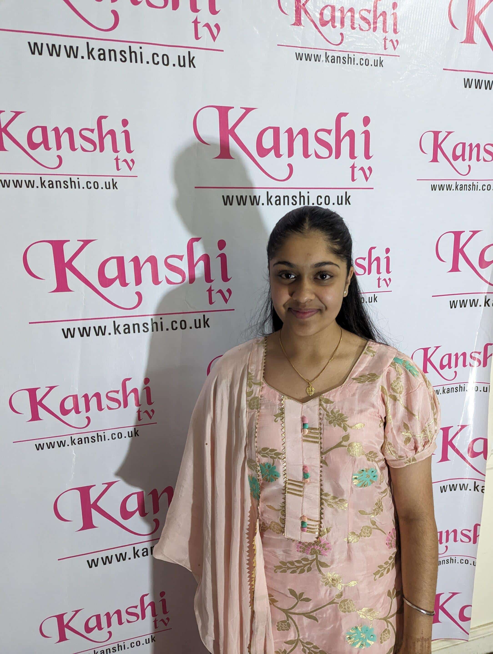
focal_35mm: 24
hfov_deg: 56.9
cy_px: 327
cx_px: 246
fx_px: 455
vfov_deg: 71.5
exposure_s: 1/100
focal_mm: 6.81
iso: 654
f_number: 1.85
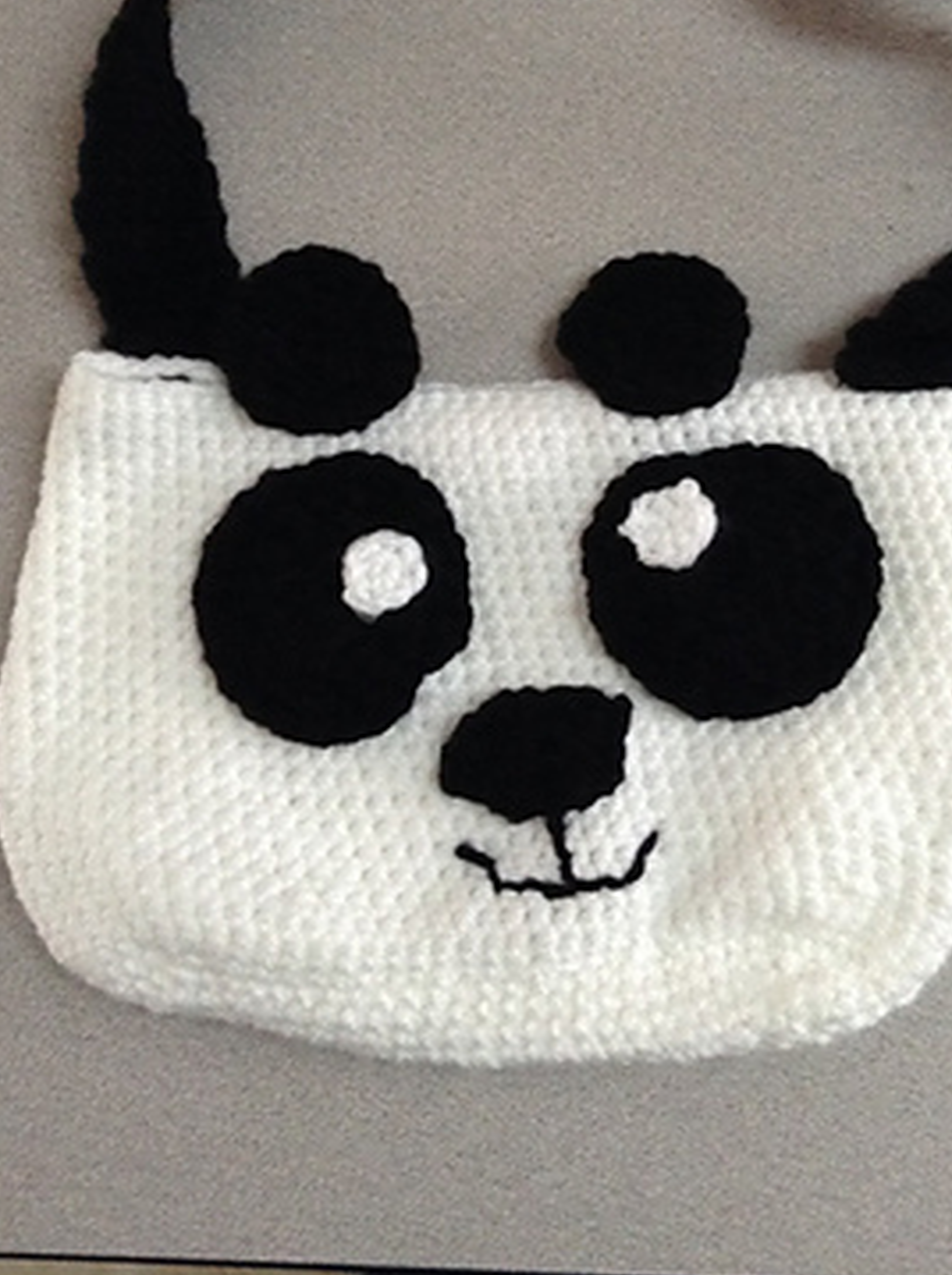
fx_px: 1692
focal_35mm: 46
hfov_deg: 31.3
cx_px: 567
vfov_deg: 40.9
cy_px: 458
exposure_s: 1/15
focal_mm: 3.3
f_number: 2.4
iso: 200
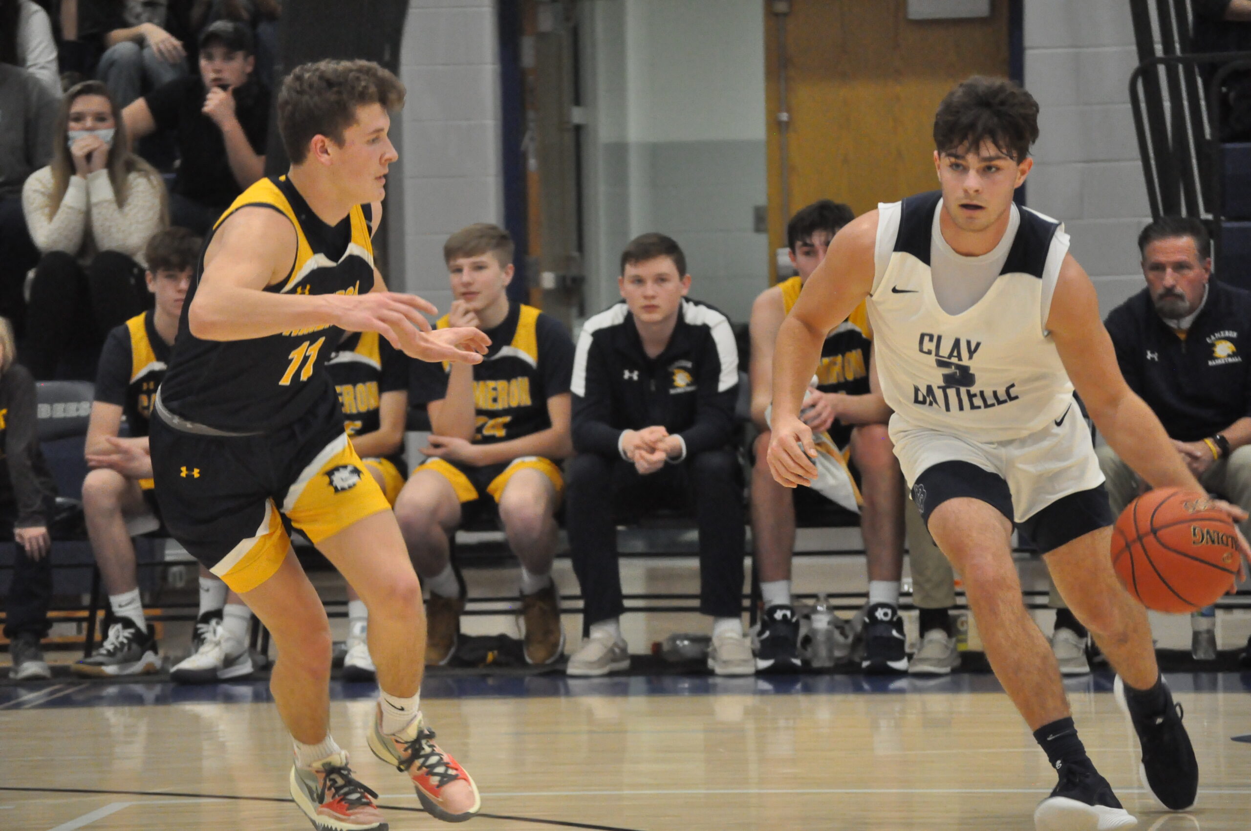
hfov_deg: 11.0
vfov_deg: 7.3
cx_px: 626
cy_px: 416
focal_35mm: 188
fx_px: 6507
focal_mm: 125
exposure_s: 1/250
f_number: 4.8
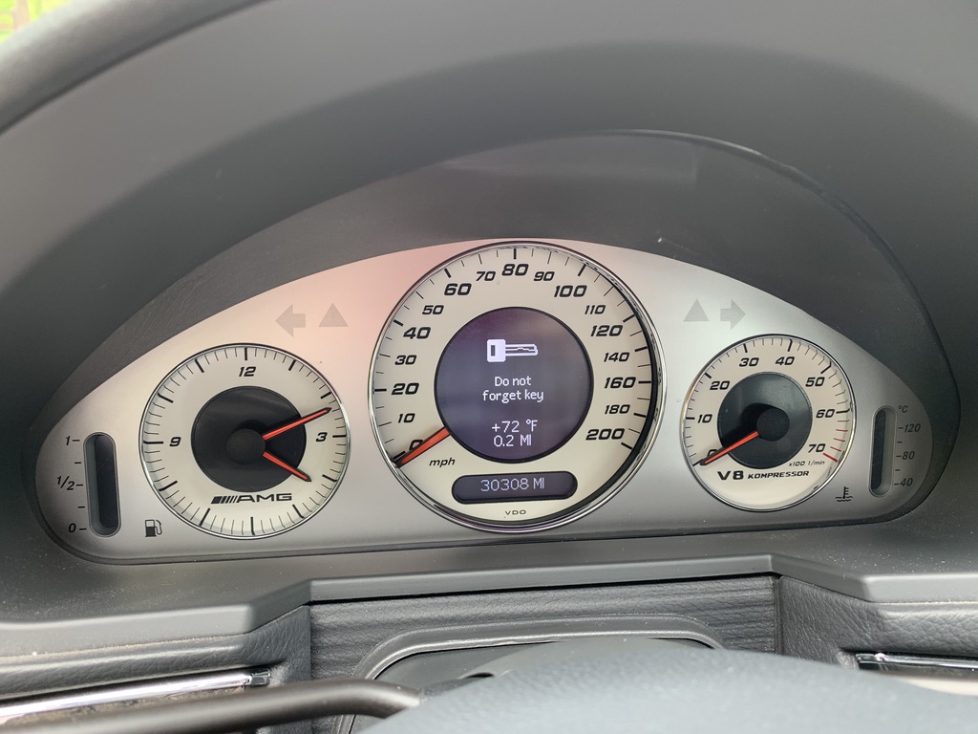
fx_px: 735
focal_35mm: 26
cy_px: 367
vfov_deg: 53.1
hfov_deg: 67.3
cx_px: 489
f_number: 1.8
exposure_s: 1/120
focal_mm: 4.25
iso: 100
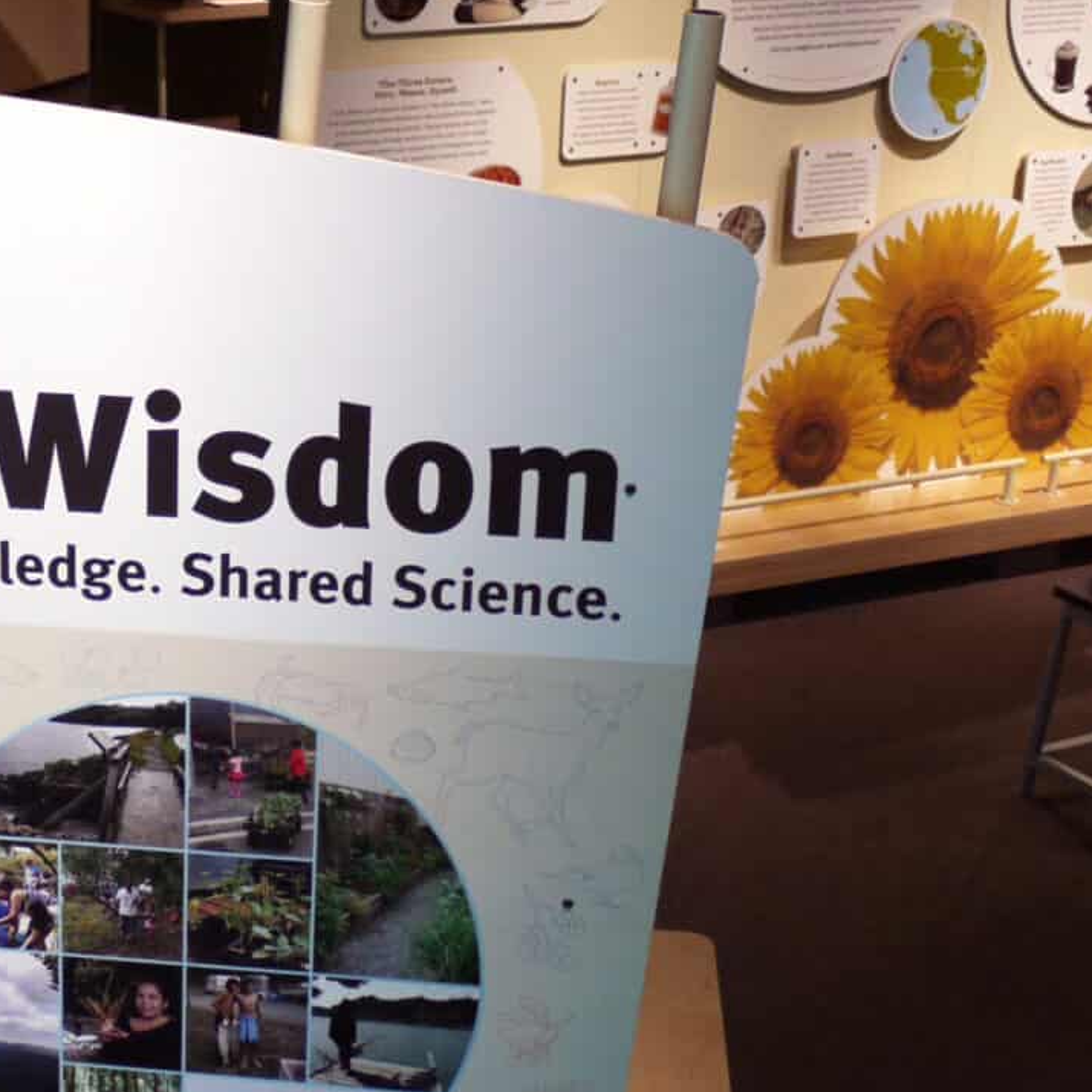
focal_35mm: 71
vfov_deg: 24.3
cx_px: 130
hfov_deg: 23.7
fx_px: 2534
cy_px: 578
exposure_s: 1/30
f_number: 3.5
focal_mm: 14
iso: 160
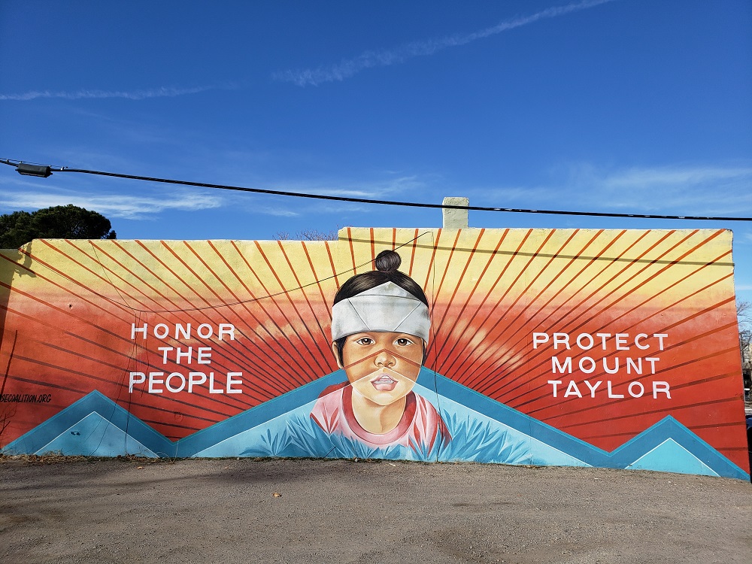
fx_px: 565
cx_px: 376
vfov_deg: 53.1
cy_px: 282
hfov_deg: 67.3
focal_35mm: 26
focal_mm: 4.3
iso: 50
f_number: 2.4
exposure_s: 1/1813
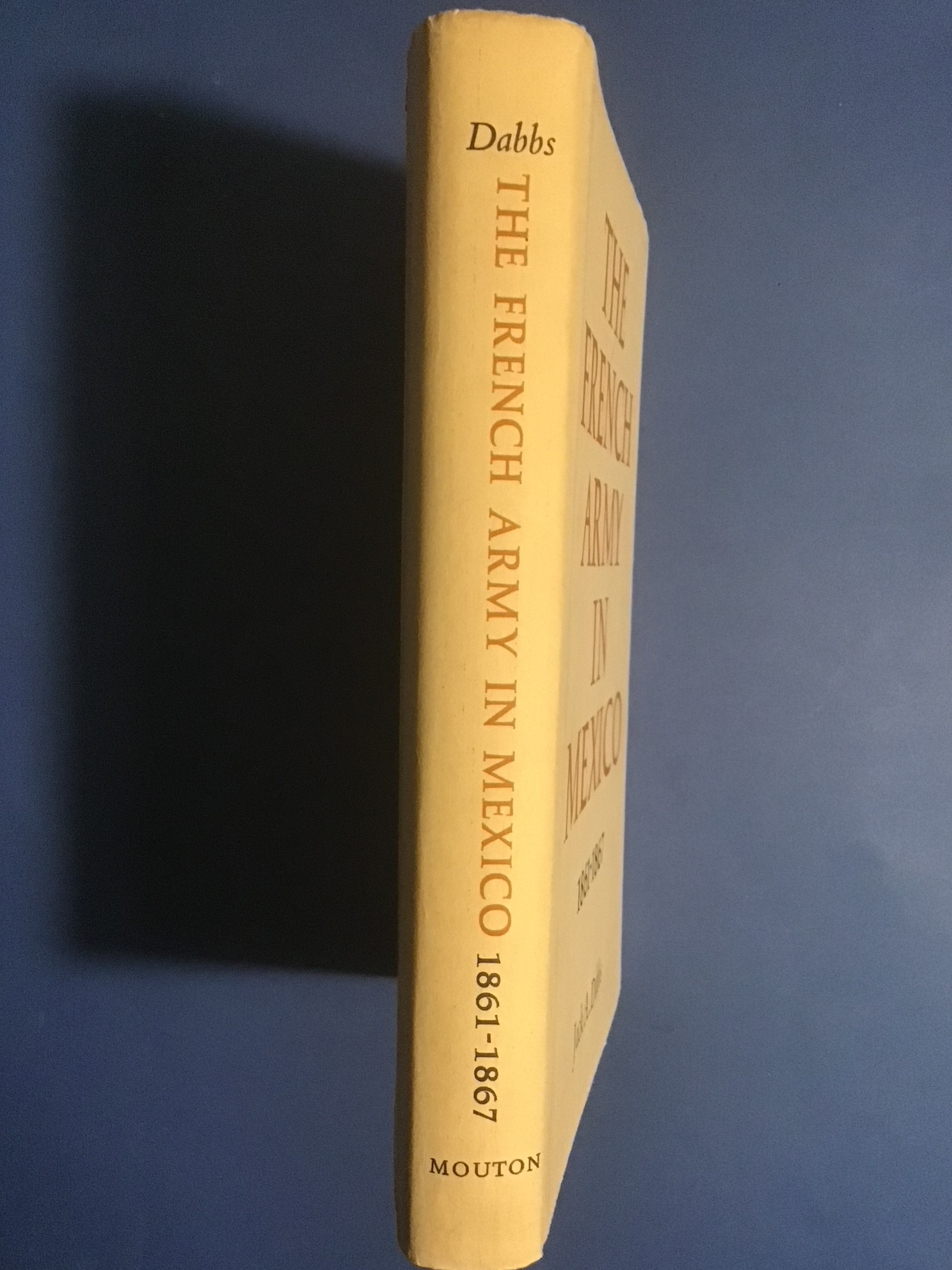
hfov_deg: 44.2
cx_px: 479
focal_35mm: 32
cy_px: 644
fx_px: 1173
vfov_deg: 56.8
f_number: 2.4
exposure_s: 1/17
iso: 250
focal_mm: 3.3
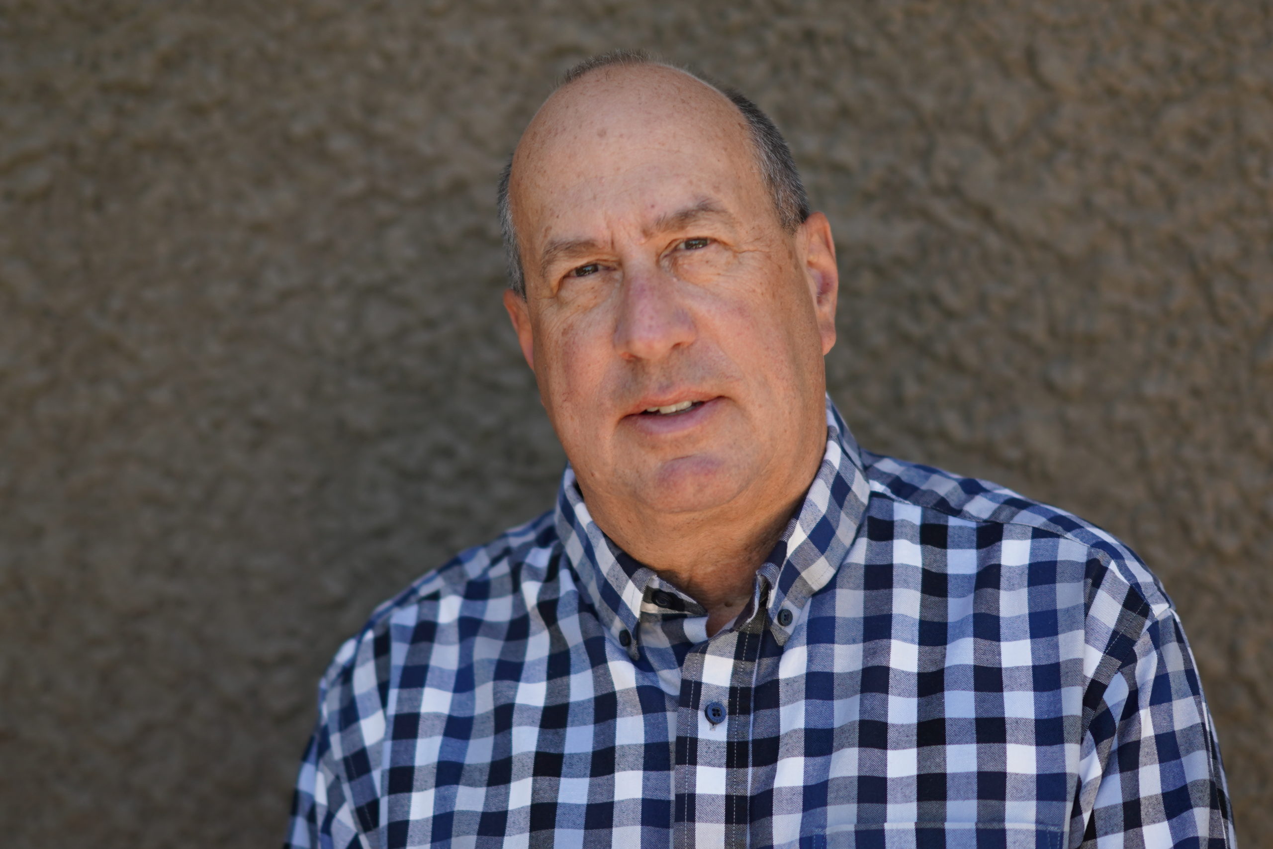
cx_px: 636
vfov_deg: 10.8
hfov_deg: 16.1
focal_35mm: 127
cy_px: 424
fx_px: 4491
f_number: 1.4
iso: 100
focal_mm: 85
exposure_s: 1/1250
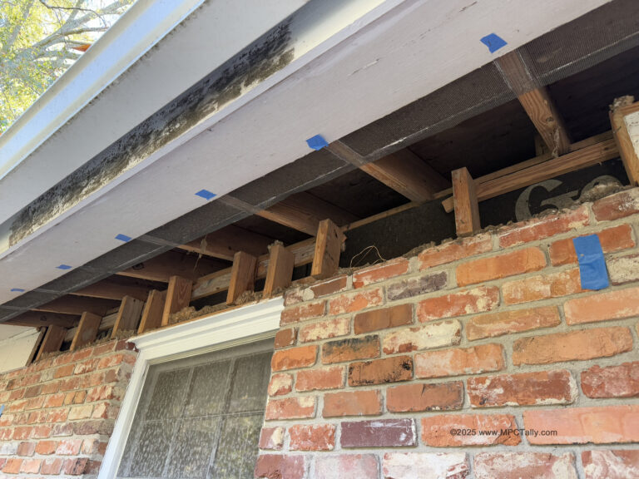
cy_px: 240
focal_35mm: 24
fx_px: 443
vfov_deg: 56.8
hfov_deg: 71.6
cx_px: 320
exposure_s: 1/116
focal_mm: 6.76
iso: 200
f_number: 1.78
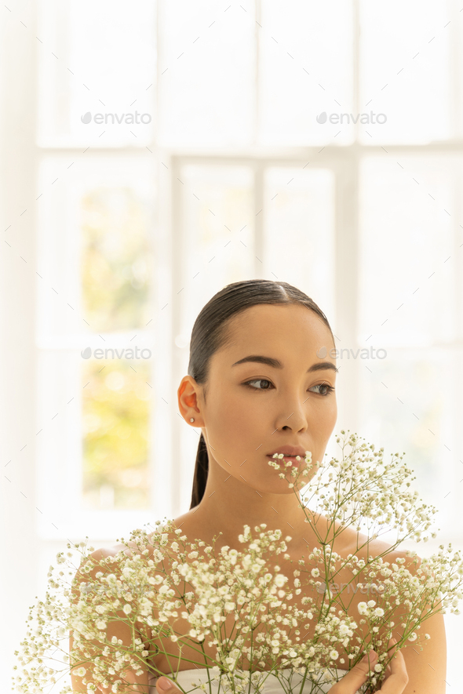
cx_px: 232
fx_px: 1447
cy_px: 347
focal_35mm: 75
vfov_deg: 27.0
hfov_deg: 18.2
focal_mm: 75
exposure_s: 1/160
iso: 100
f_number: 2.8
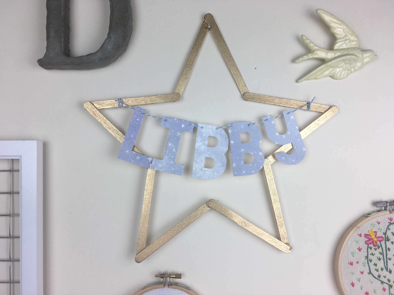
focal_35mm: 29
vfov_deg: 48.2
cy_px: 148
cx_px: 197
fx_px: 330
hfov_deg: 61.7
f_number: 2.2
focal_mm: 4.15
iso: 25
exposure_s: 1/129
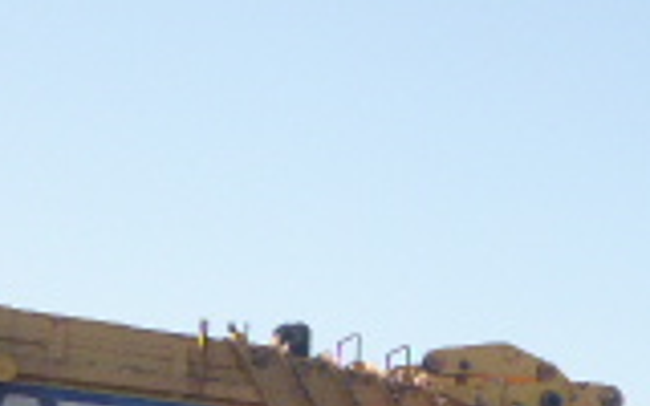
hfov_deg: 15.8
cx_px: 1263
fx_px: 1878
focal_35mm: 106
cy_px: 637
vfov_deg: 11.7
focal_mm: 4.5
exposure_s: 1/400
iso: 100
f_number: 3.9
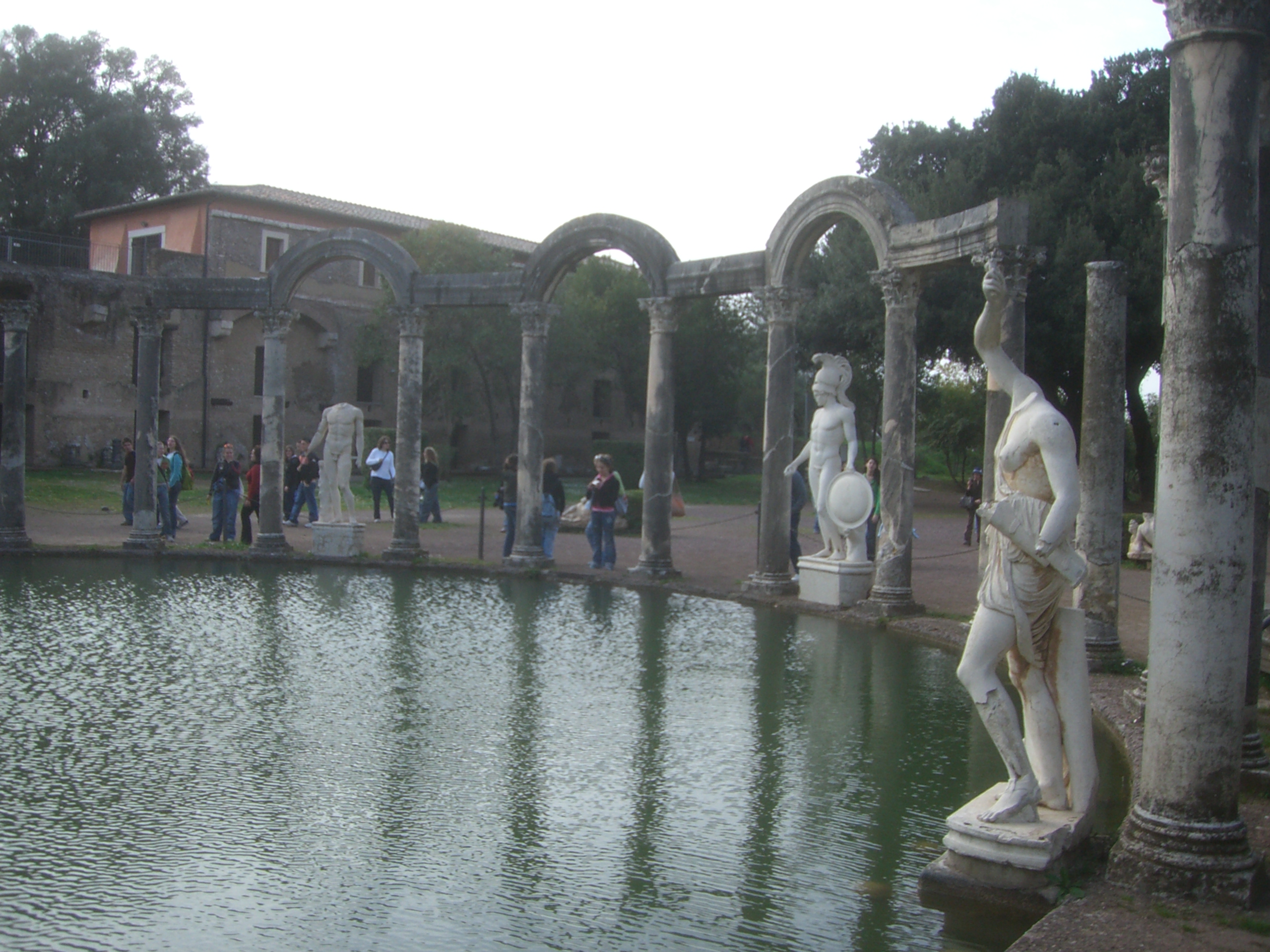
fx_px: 1394
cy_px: 476
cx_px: 635
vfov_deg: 37.7
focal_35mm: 38
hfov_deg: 49.0
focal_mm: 6.2
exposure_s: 1/200
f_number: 4.3
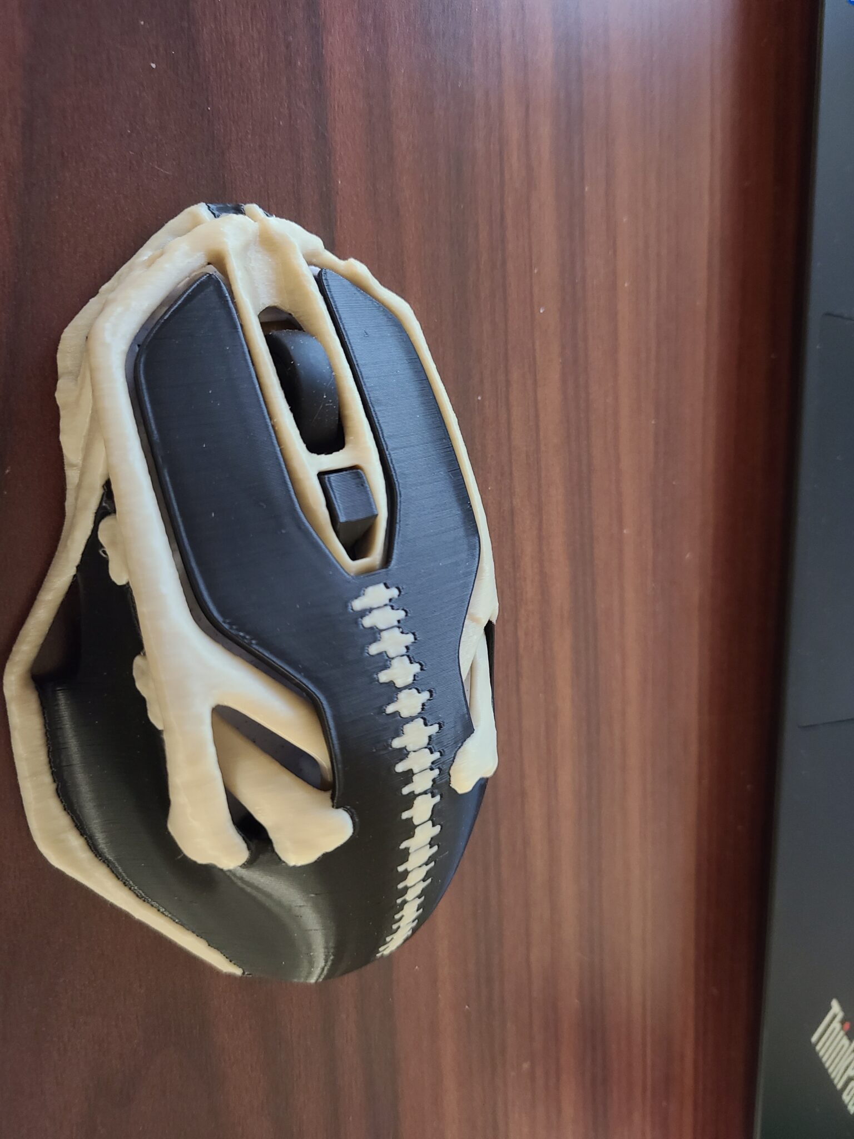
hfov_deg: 53.1
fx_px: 855
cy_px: 570
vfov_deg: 67.3
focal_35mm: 26
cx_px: 427
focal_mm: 5.4
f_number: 1.8
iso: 640
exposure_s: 1/24
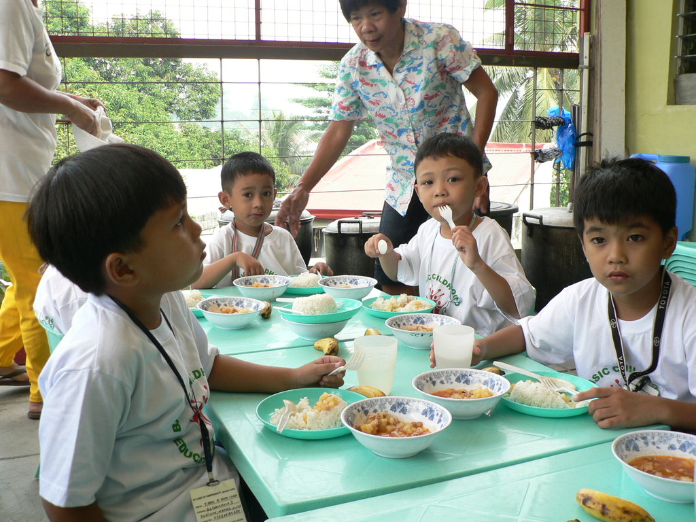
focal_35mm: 36
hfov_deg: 51.4
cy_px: 261
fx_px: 724
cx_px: 348
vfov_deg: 39.7
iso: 80
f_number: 2.8
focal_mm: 6
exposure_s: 1/80
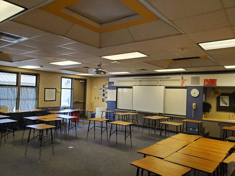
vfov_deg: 53.0
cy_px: 88
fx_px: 176
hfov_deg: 67.3
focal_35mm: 26
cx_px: 118
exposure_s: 1/39
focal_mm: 4.3
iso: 200
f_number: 2.4
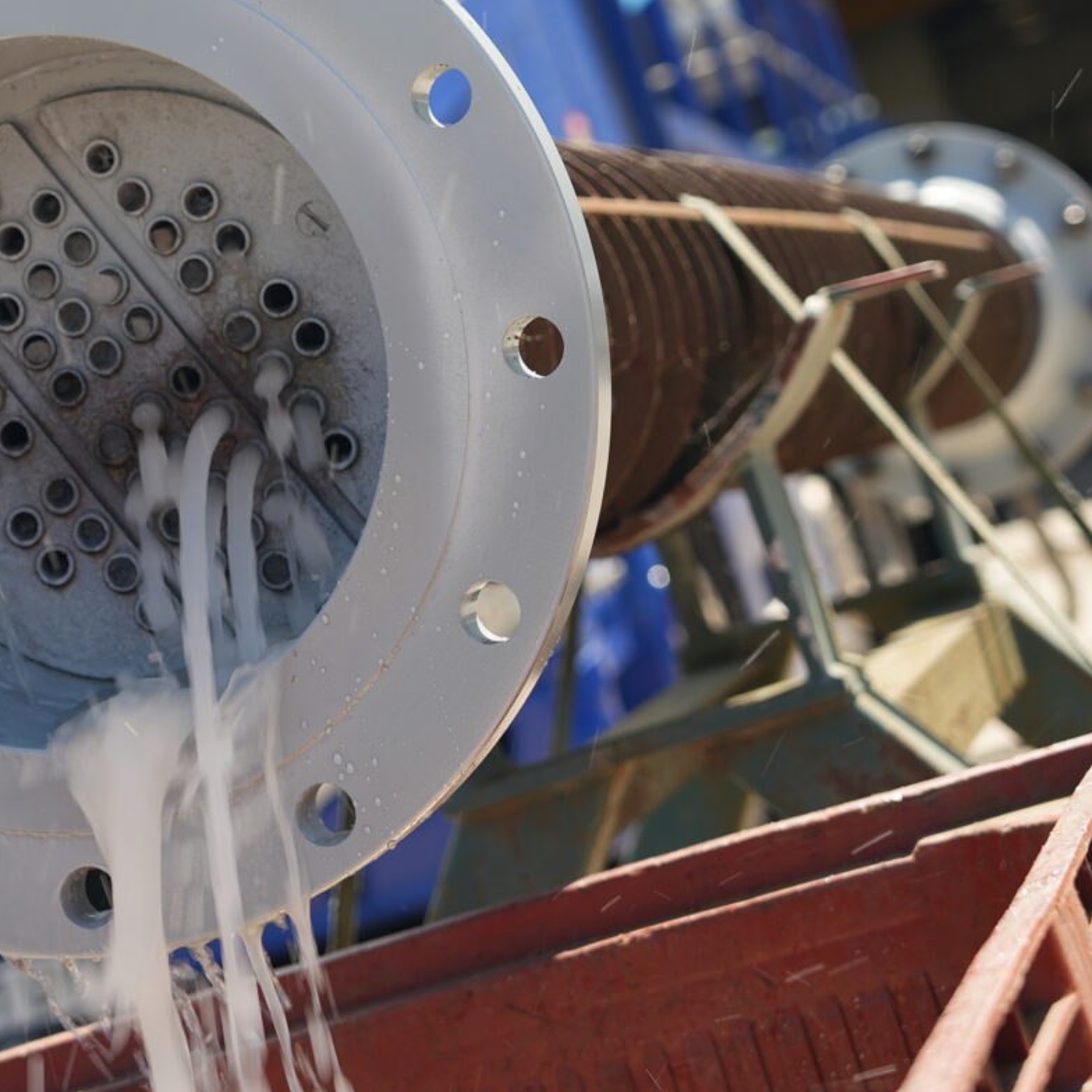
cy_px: 269
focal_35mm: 105
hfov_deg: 16.5
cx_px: 313
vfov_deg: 16.5
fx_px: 3756
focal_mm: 50.6
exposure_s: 1/80
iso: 100
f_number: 3.5
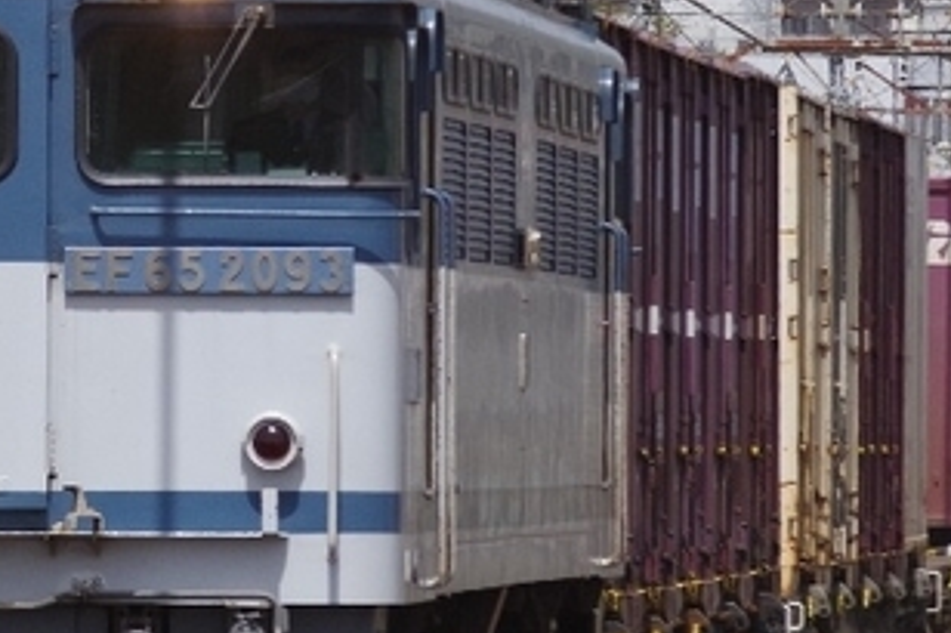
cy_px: 221
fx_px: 16474
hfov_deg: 3.3
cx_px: 417
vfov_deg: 2.2
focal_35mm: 624
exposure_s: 1/1000
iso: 400
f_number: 8
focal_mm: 160
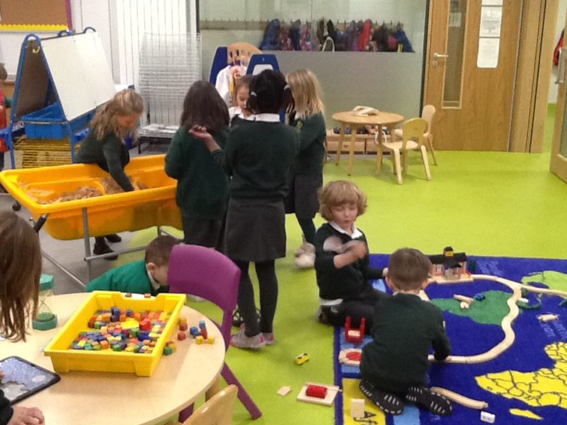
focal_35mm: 45
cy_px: 215
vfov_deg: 32.2
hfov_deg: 42.1
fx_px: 737
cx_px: 283
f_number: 2.4
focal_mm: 2.03
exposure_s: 1/30
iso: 160
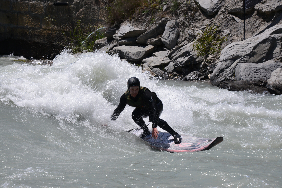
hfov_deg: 18.3
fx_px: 877
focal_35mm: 112
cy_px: 94
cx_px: 141
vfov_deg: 12.2
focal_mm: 112
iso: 800
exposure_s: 1/1600
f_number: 11
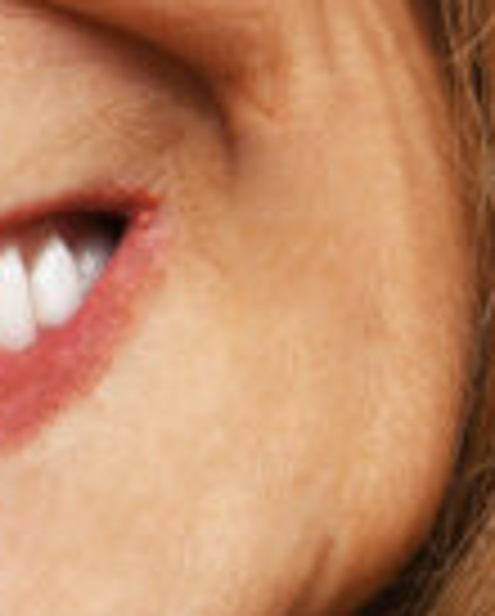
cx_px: -634
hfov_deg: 2.7
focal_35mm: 566
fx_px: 10342
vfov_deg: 3.4
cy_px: 445
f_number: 7.1
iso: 200
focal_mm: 92
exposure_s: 1/20
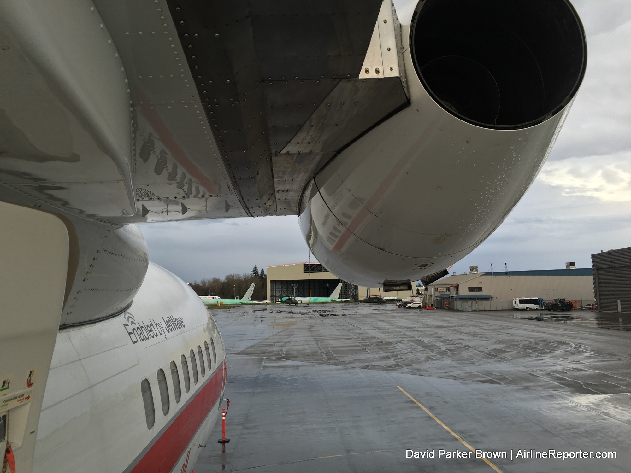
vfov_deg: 48.2
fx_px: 529
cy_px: 236
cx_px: 316
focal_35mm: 29
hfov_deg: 61.7
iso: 25
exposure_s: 1/209
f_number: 2.2
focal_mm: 4.15
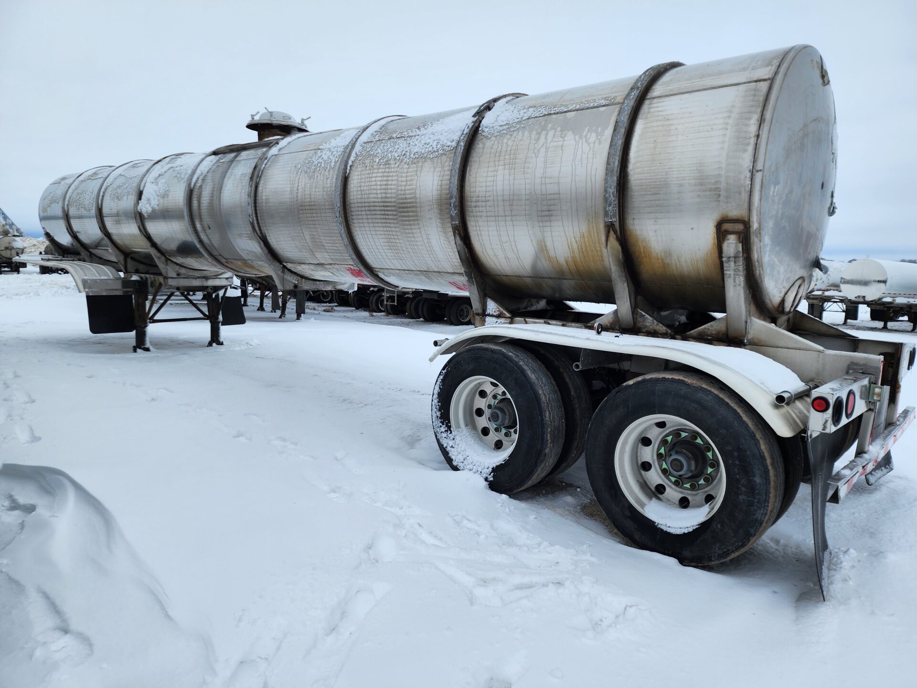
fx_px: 609
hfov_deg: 73.9
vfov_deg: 58.9
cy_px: 344
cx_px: 458
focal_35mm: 23
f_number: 1.8
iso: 12
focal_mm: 6.4
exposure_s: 1/1064
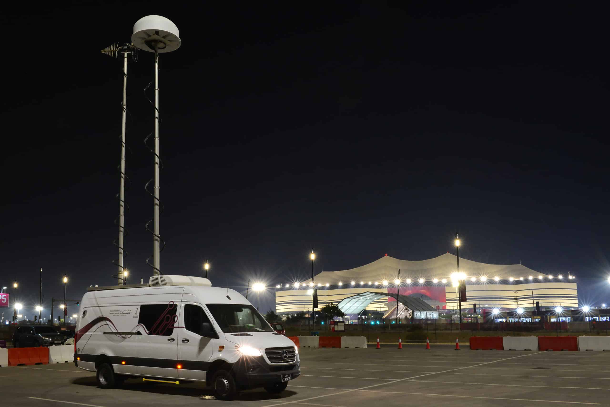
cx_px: 305
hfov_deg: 58.7
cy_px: 204
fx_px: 542
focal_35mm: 32
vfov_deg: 41.2
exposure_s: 1/2
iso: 800
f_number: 20
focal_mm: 32
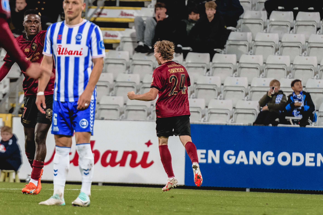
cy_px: 108
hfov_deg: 6.9
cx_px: 162
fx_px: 2692
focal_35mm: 300
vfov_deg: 4.6
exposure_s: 1/1250
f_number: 3.2
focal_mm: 200
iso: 2000
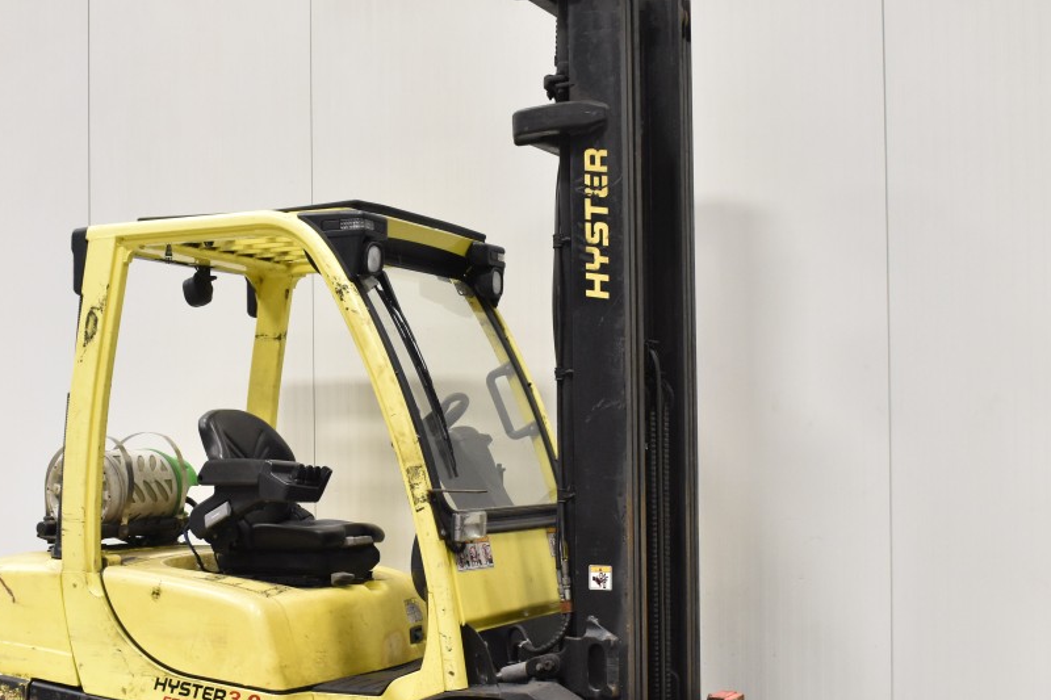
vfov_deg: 25.0
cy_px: 452
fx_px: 1576
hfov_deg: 36.8
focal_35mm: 54
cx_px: 476
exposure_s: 1/40
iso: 2000
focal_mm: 24
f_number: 5.6
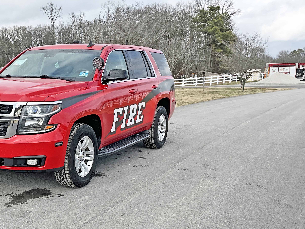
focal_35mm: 47
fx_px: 414
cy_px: 122
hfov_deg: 38.8
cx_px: 60
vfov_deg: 30.9
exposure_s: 1/1451
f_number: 1.8
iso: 25
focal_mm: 3
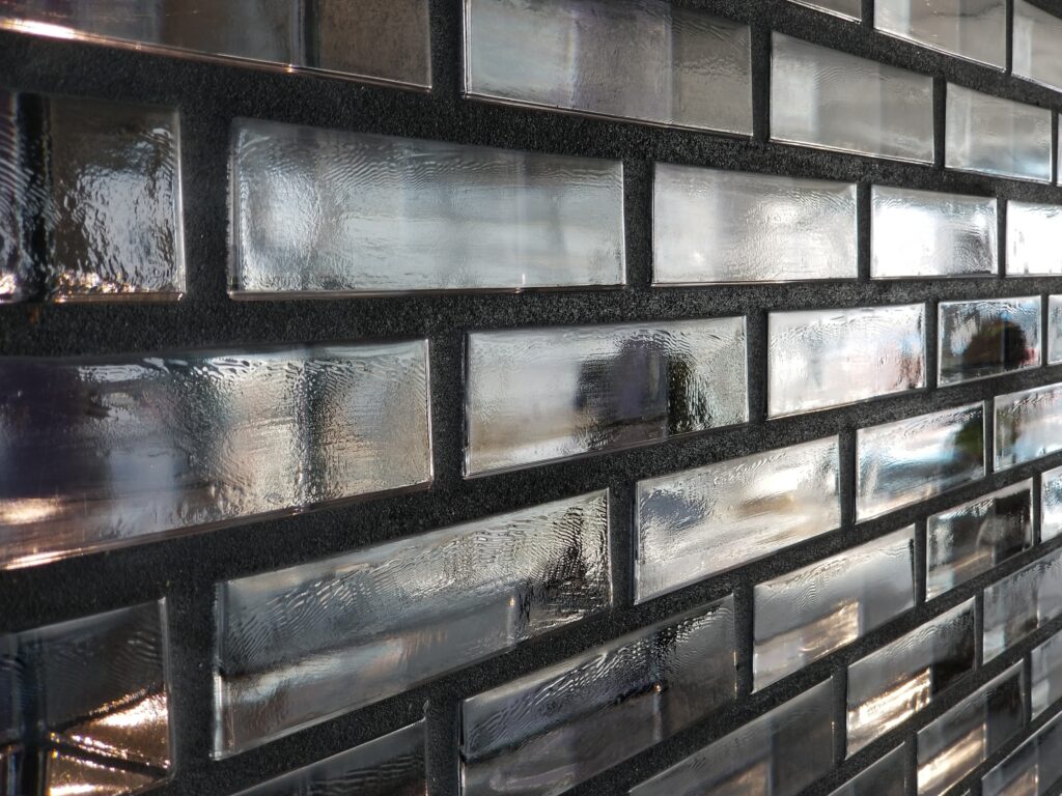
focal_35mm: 52
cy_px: 398
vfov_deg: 28.0
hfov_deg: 36.8
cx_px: 531
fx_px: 1595
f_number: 2.4
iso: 32
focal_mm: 6
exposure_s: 1/30
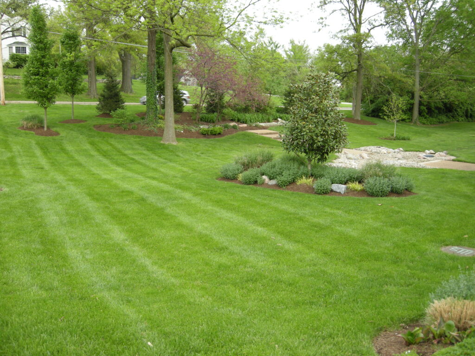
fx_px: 480
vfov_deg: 40.7
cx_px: 238
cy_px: 178
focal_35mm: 35
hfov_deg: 52.6
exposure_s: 1/62.3
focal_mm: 7.5
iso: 64
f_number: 3
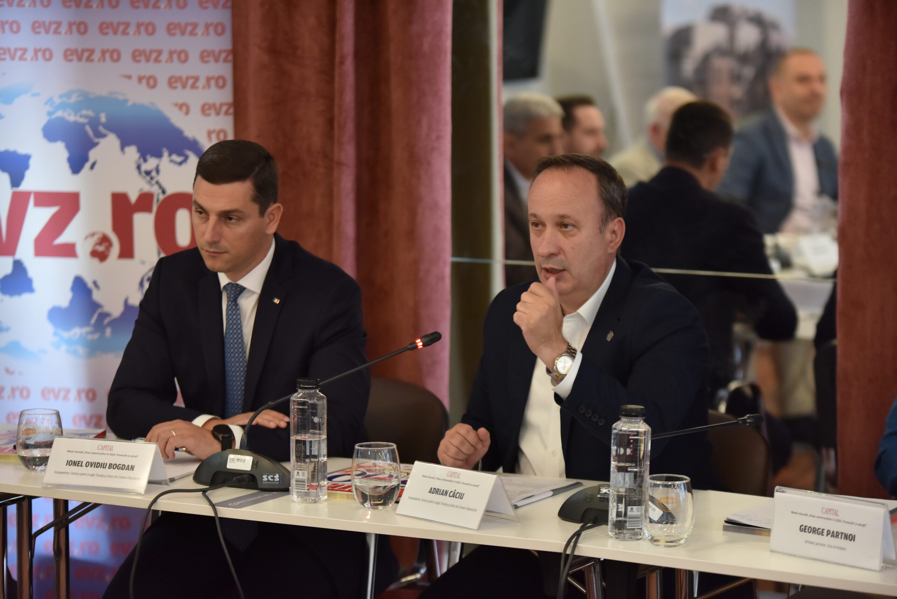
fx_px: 2792
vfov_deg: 12.2
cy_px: 300
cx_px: 448
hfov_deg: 18.3
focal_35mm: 112
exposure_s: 1/100
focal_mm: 112
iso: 1600
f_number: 2.8
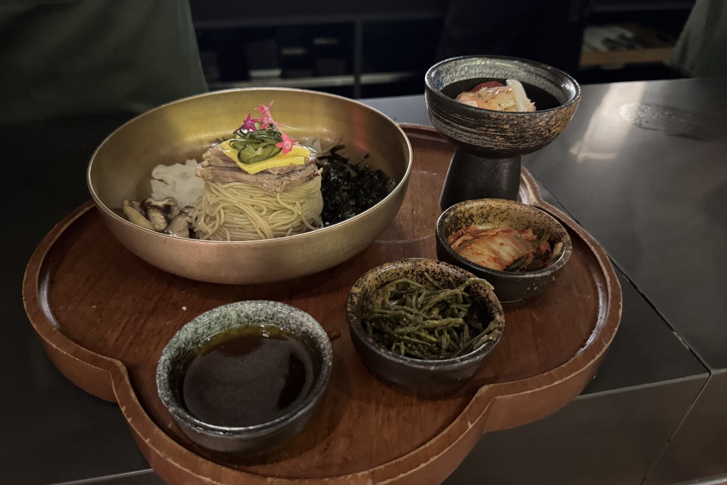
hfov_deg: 69.4
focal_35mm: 26
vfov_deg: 49.6
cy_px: 240
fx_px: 525
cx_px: 351
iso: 1250
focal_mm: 6.76
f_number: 1.78
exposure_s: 1/25
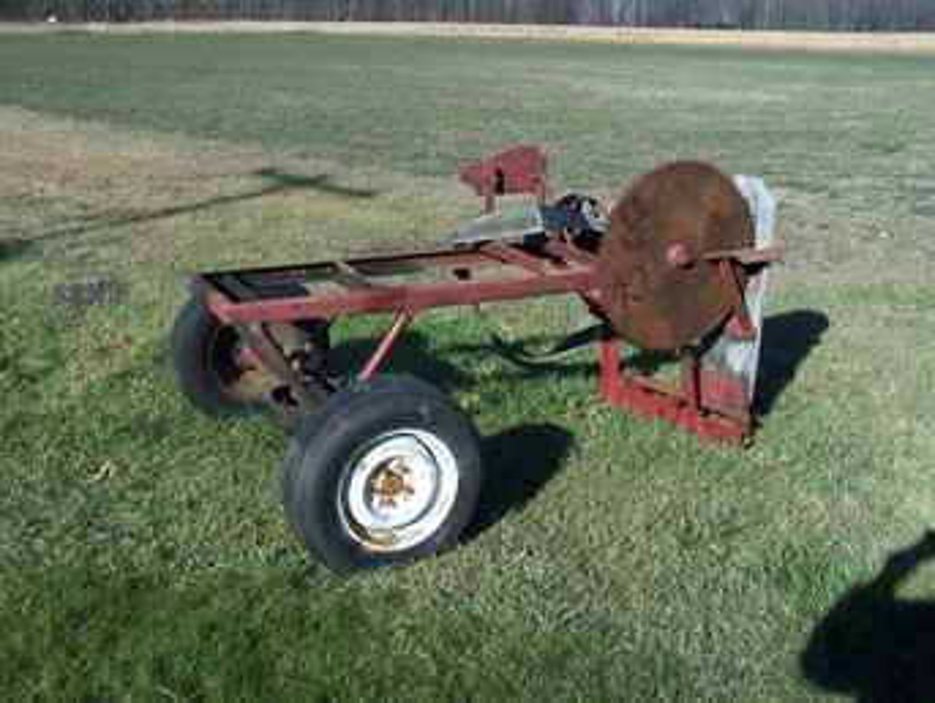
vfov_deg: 36.0
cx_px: 468
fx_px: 1082
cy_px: 352
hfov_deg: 46.8
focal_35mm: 40
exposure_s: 1/1250
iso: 160
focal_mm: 6.7
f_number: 5.6
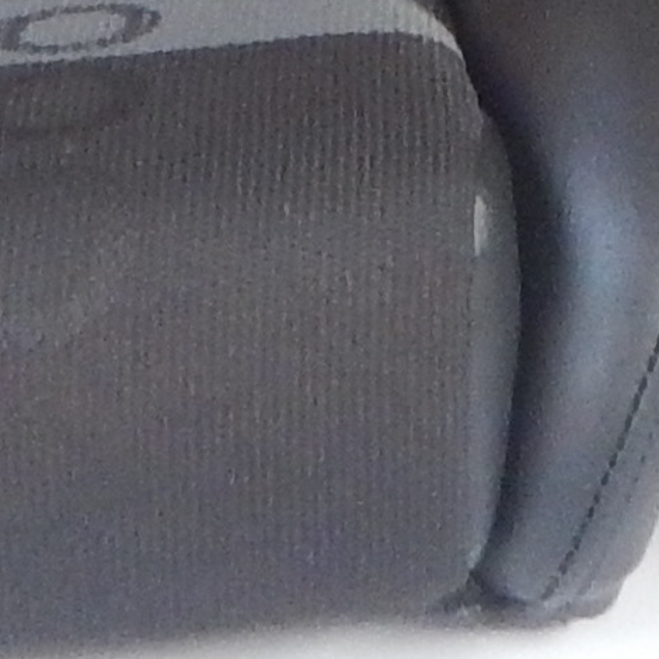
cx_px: 536
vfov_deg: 7.3
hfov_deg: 8.4
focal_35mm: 208
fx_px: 4480
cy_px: -1432
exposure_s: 1/160
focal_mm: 4.3
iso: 400
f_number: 2.8
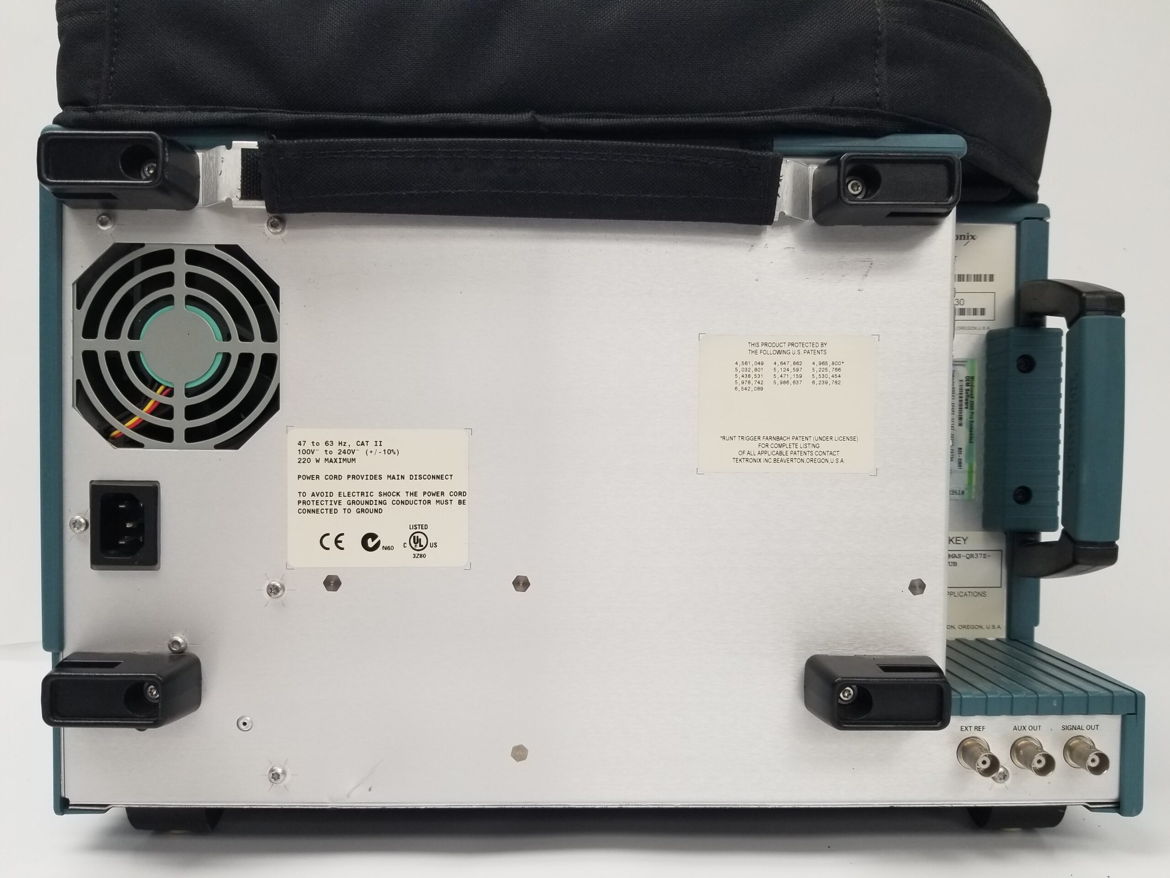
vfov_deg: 53.1
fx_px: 879
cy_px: 439
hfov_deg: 67.3
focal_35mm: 26
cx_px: 585
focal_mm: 4.25
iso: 80
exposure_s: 1/120
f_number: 1.7
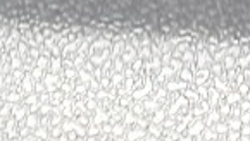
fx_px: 2449
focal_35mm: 369
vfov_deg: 3.2
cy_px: 425
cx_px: 76
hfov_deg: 5.8
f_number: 1.78
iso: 500
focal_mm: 6.86
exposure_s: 1/30
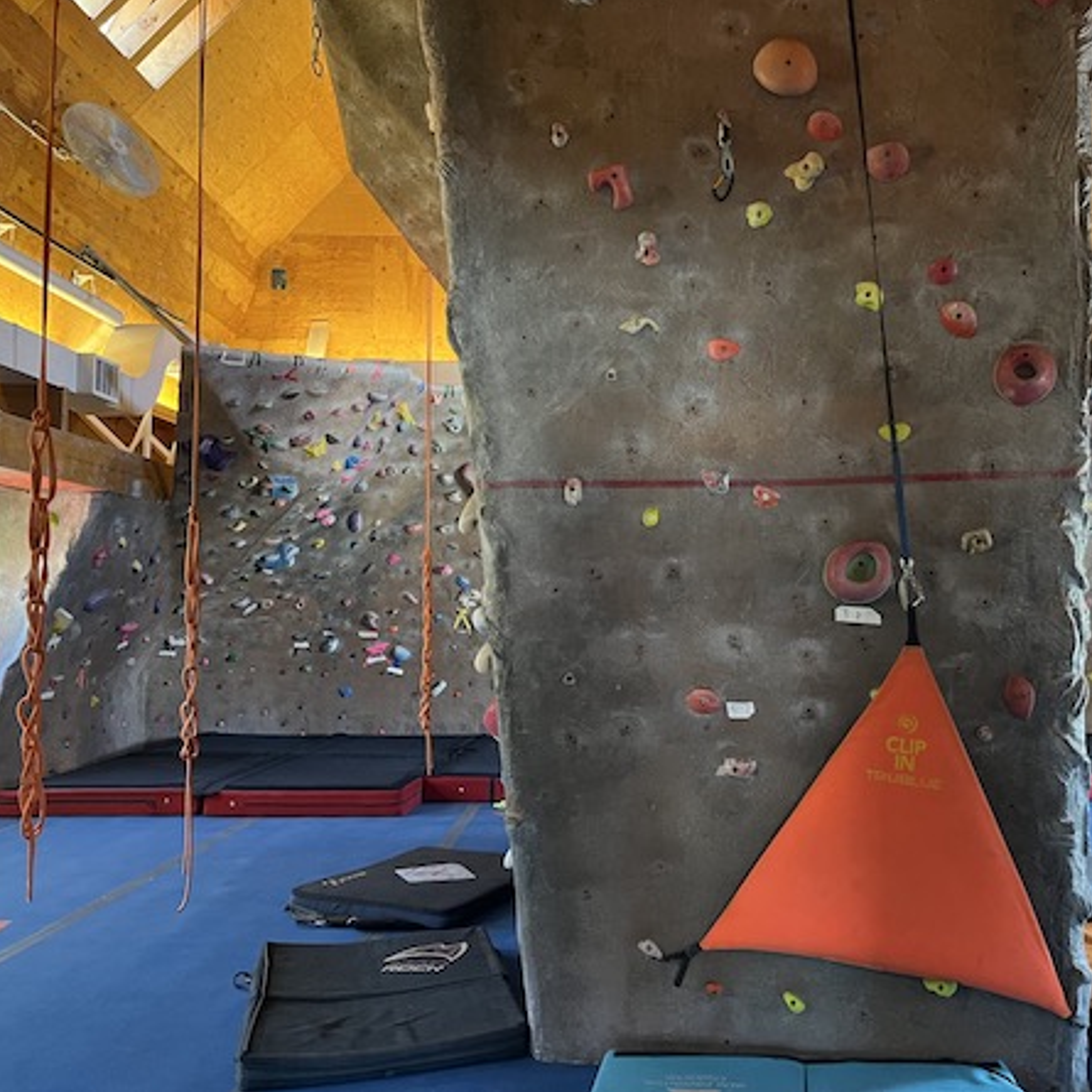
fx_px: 1106
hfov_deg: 52.2
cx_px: 650
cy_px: 542
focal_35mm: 31
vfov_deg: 52.5
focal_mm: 5.1
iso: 400
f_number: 1.6
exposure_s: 1/40
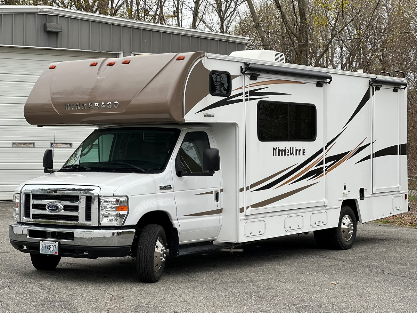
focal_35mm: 77
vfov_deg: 19.1
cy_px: 156
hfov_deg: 25.3
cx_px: 208
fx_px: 928
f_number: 2.8
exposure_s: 1/121
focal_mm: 9
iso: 32
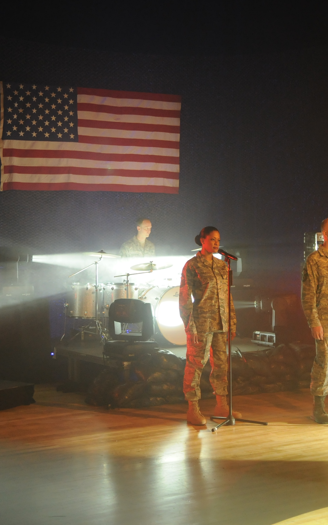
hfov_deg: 20.6
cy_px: 219
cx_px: 132
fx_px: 901
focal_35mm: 63
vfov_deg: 32.4
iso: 800
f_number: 3.2
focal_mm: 22
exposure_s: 1/80
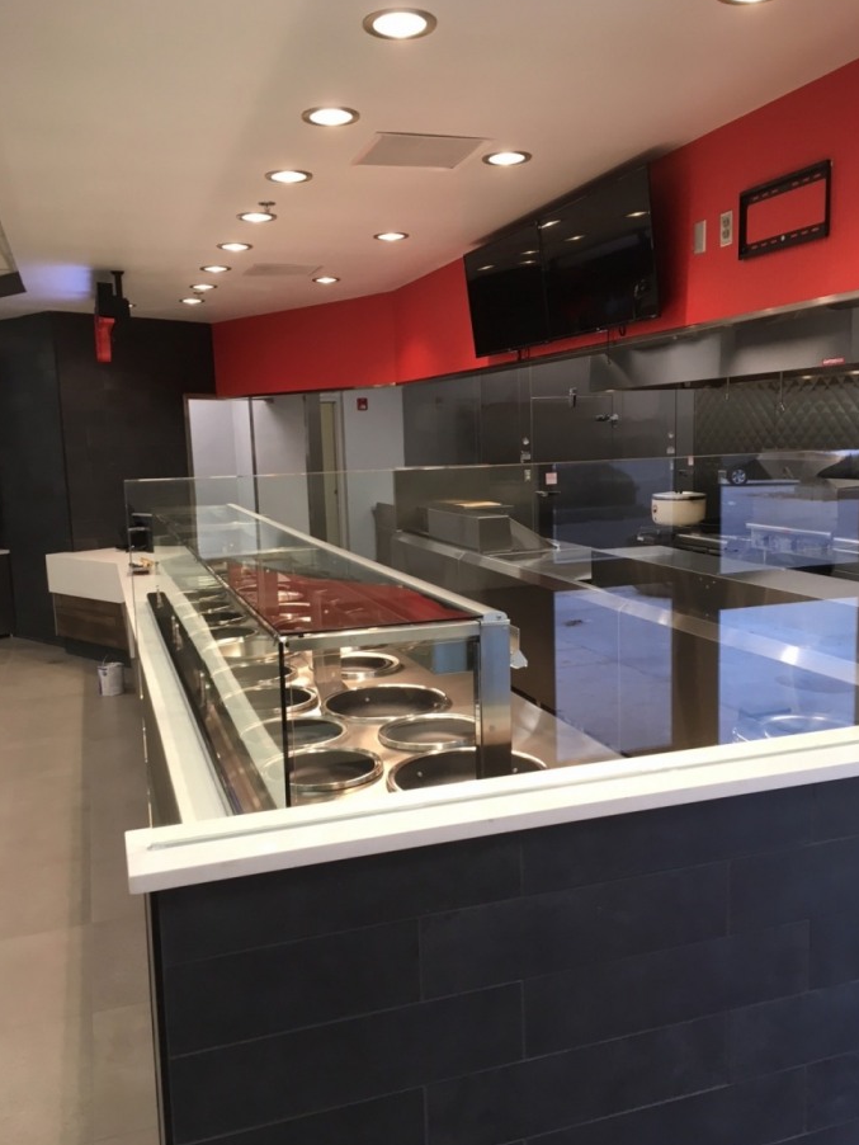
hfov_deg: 46.8
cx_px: 436
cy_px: 578
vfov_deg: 59.9
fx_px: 992
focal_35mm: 30
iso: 50
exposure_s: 1/30
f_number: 2.2
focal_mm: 4.15
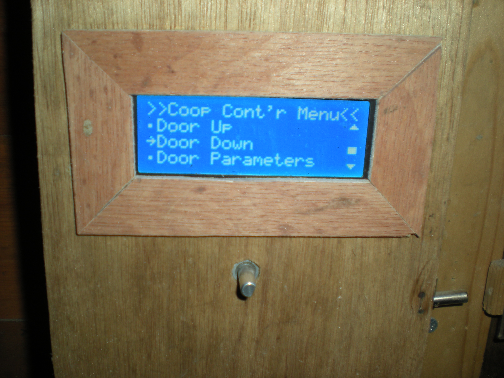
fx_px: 553
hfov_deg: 49.0
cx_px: 252
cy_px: 189
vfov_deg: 37.7
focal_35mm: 38
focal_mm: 6.3
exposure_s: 1/30
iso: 64
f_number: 3.1
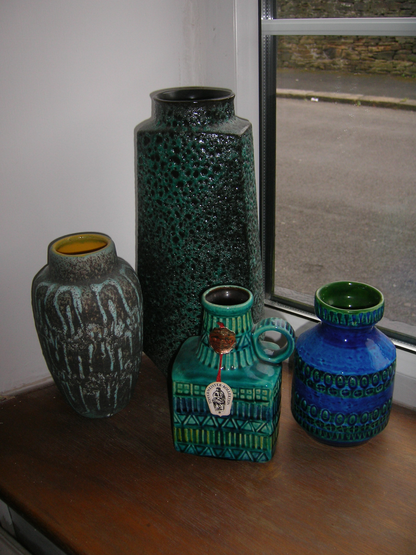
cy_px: 278
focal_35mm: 36
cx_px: 208
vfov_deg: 51.4
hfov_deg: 39.7
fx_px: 577
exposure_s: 1/60
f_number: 2.8
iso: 100
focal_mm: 60
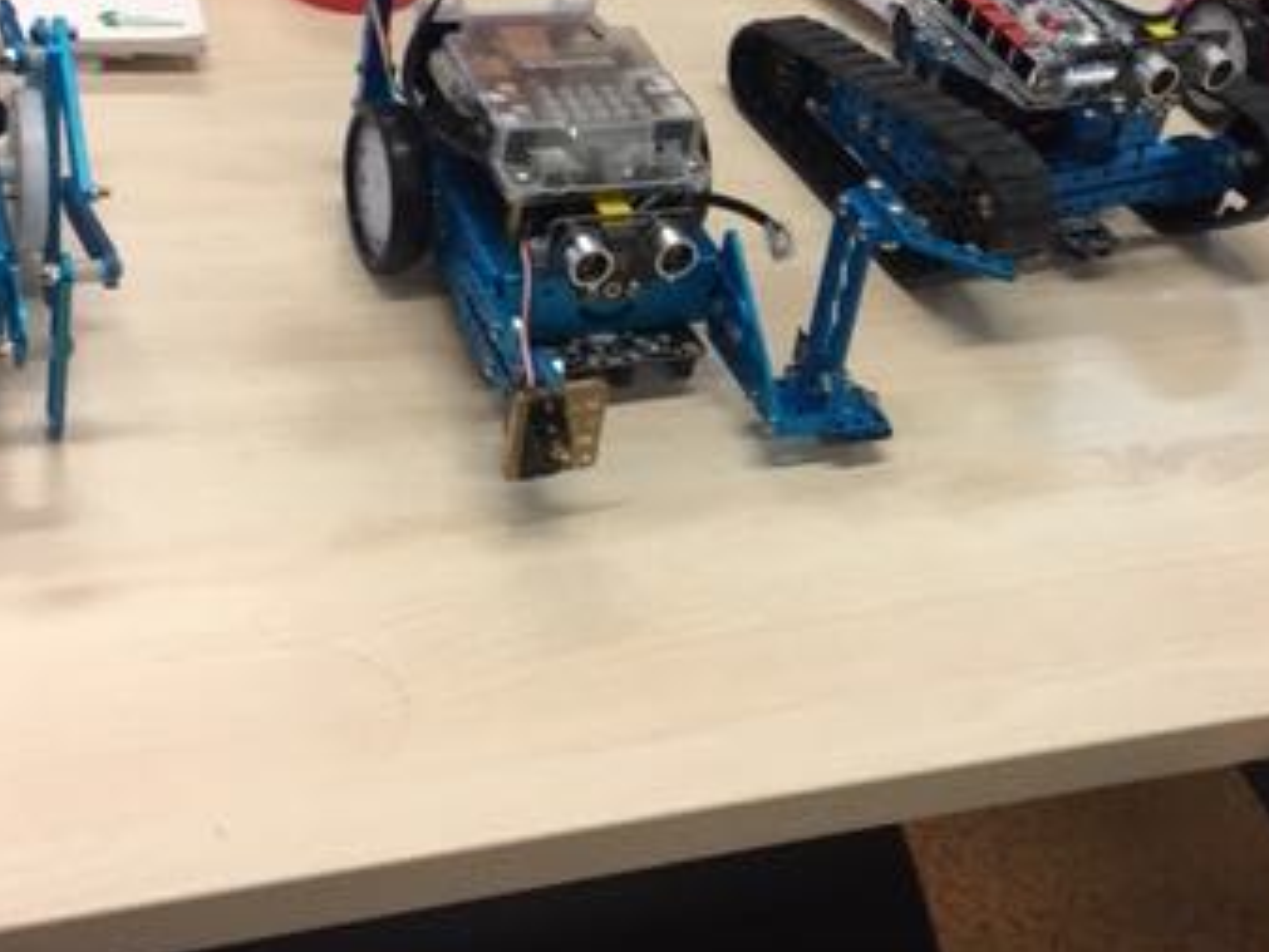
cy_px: 181
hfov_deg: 34.8
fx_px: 2017
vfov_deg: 26.1
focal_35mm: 55
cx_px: 772
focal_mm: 4.15
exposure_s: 1/33
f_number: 2.2
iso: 64
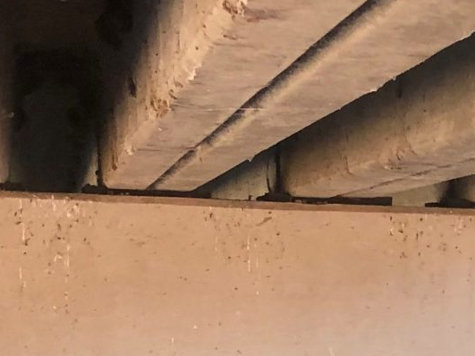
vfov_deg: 10.7
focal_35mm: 135
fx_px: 1852
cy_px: 499
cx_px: 332
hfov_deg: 14.6
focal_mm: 3.99
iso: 32
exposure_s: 1/30
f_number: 1.8
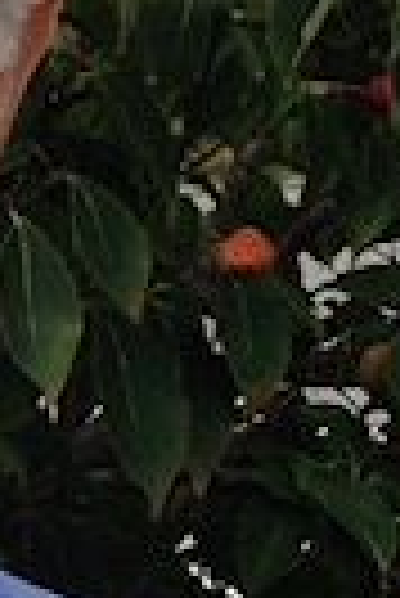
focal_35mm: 165
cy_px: 288
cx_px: -467
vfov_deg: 12.4
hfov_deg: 7.9
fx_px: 2743
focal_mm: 4.12
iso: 50
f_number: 2.4
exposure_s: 1/742
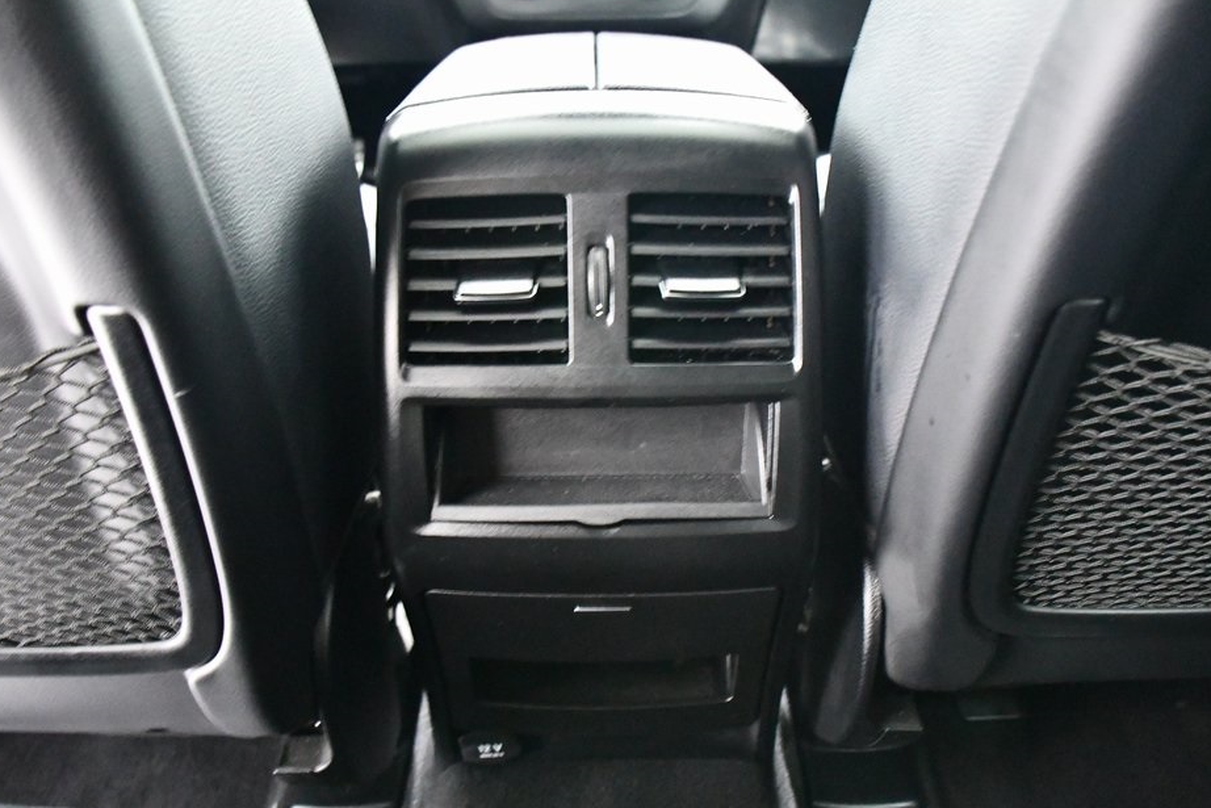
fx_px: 1009
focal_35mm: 30
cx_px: 592
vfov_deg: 43.6
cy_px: 437
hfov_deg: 61.9
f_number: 3.5
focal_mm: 18
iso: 12800
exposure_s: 1/13
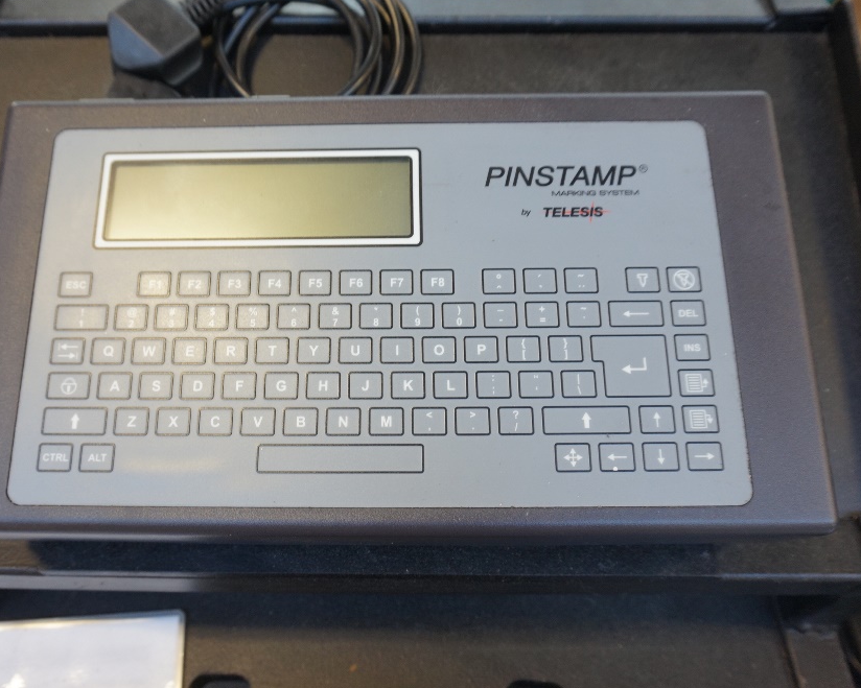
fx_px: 713
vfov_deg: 51.5
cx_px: 382
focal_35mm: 28
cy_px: 347
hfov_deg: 62.0
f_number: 4
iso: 400
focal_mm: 16
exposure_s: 1/60
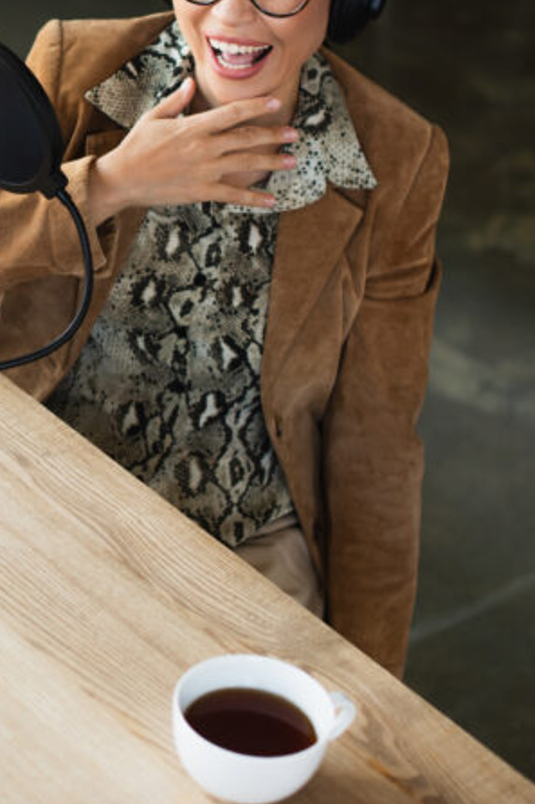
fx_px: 2253
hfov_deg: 13.3
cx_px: -34
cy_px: 266
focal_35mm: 101
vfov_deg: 20.1
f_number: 2.8
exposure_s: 1/250
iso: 250
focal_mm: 50
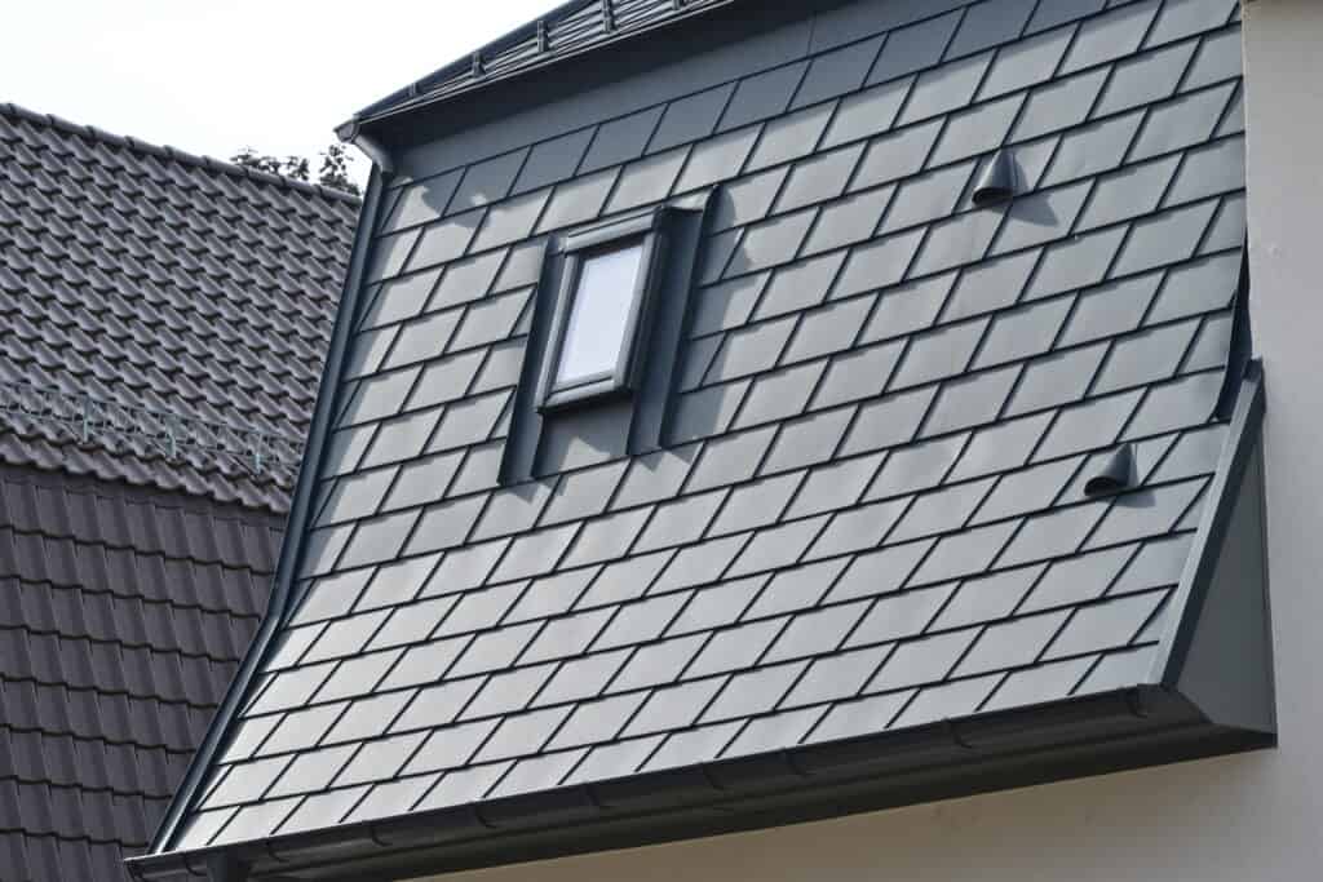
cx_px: 662
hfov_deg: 17.1
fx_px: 4410
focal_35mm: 120
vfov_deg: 11.4
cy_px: 441
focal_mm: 120
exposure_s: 1/350
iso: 560
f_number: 11
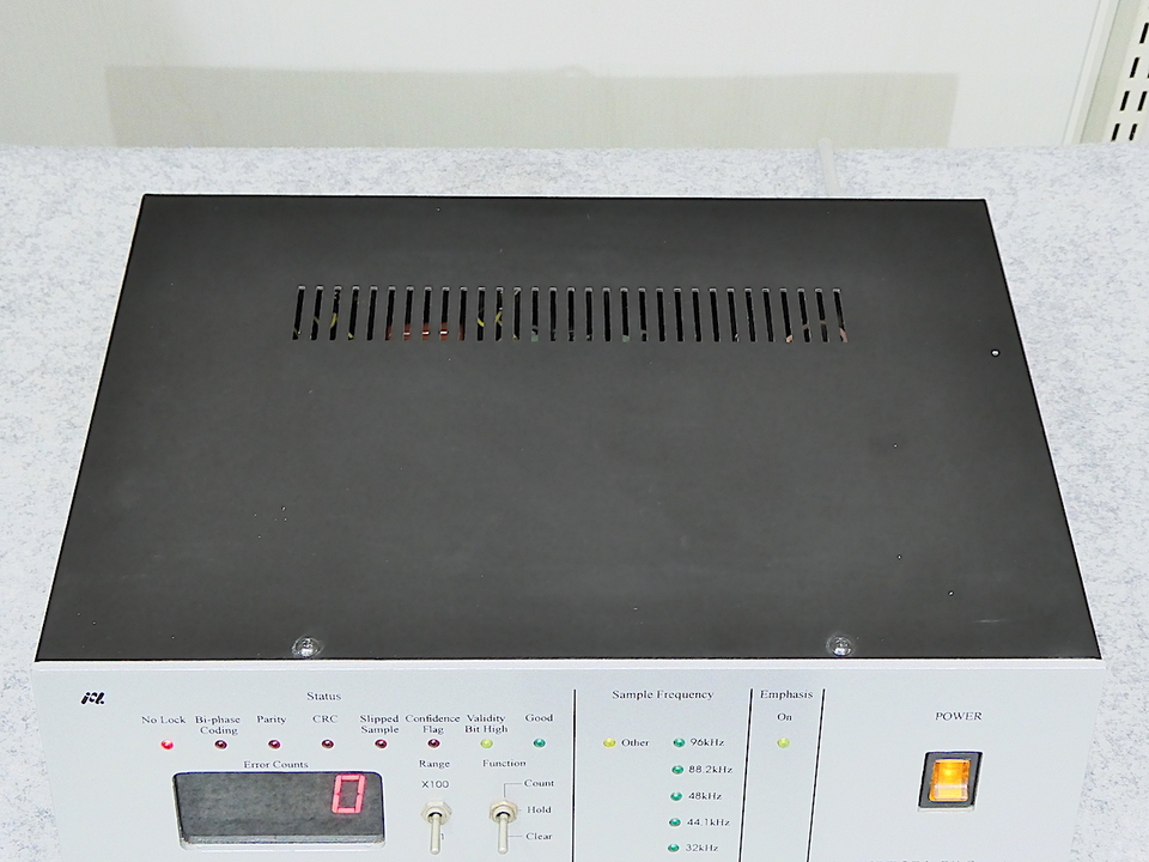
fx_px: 1660
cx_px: 574
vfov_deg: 29.1
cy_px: 431
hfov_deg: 38.2
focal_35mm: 50
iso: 1600
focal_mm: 9
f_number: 5
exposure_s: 1/20
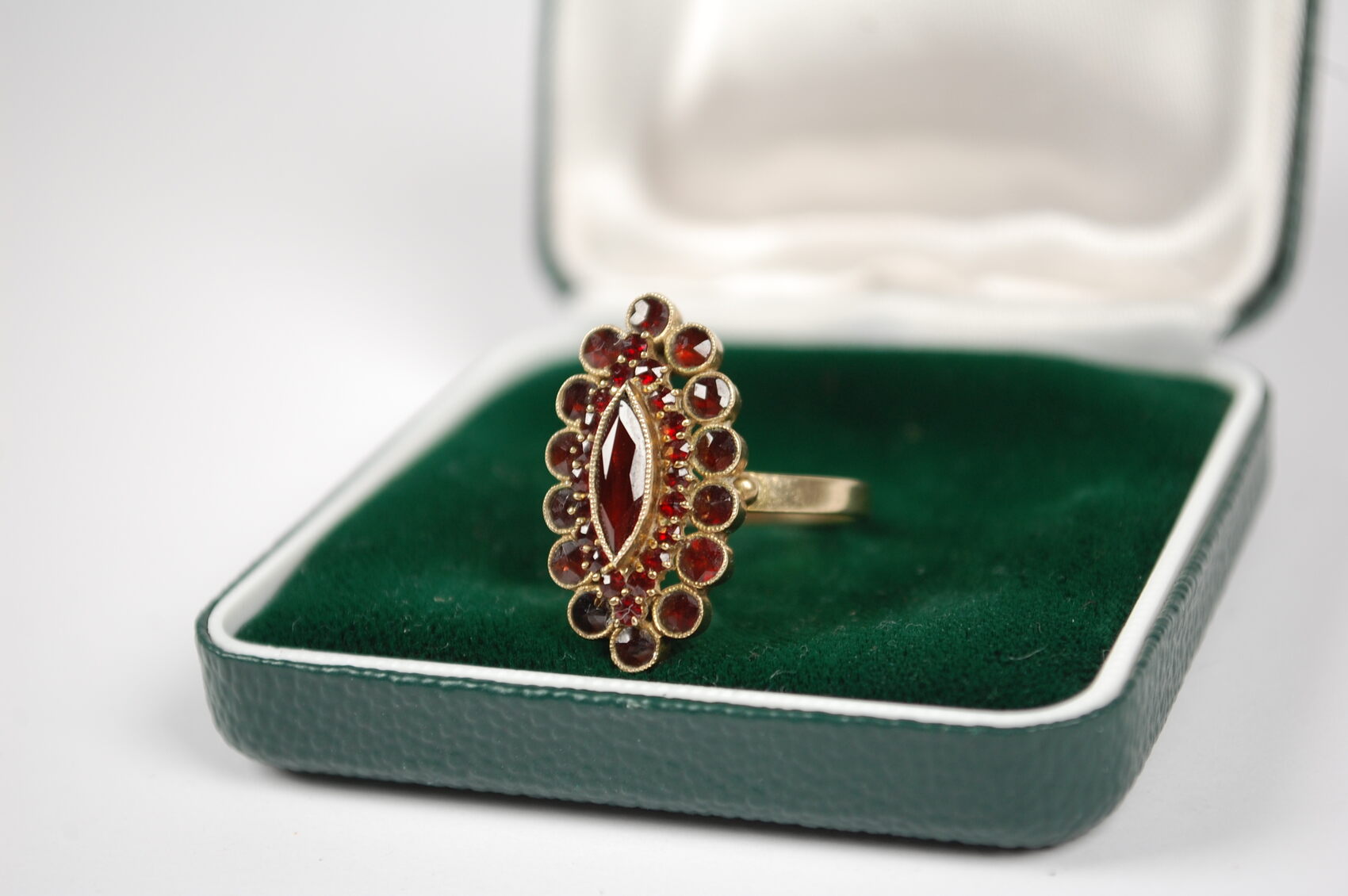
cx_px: 674
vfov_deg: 16.5
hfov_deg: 24.6
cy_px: 448
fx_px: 3086
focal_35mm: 82
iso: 280
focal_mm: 55
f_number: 5.6
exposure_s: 1/125
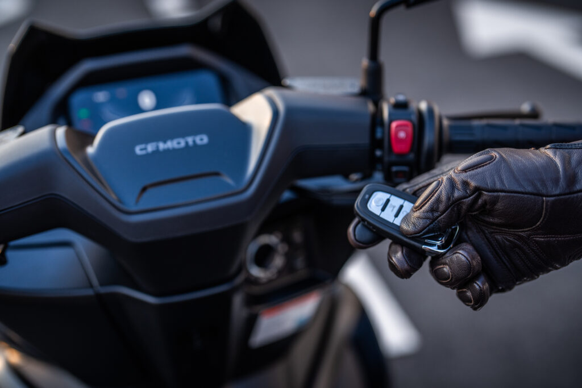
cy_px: 194
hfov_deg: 39.6
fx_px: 808
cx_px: 291
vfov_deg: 27.0
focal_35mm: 50
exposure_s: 1/500
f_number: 2
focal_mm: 50
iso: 50
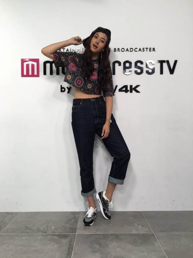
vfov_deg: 61.7
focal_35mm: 29
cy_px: 129
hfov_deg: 48.2
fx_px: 216
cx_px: 96
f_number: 2.2
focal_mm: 4.15
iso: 40
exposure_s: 1/120
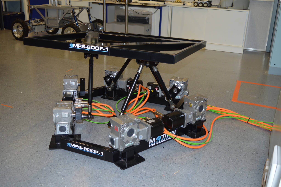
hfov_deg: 53.2
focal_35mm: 36
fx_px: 281
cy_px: 94
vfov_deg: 36.8
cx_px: 140
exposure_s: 1/60
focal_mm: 24
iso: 400
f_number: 4
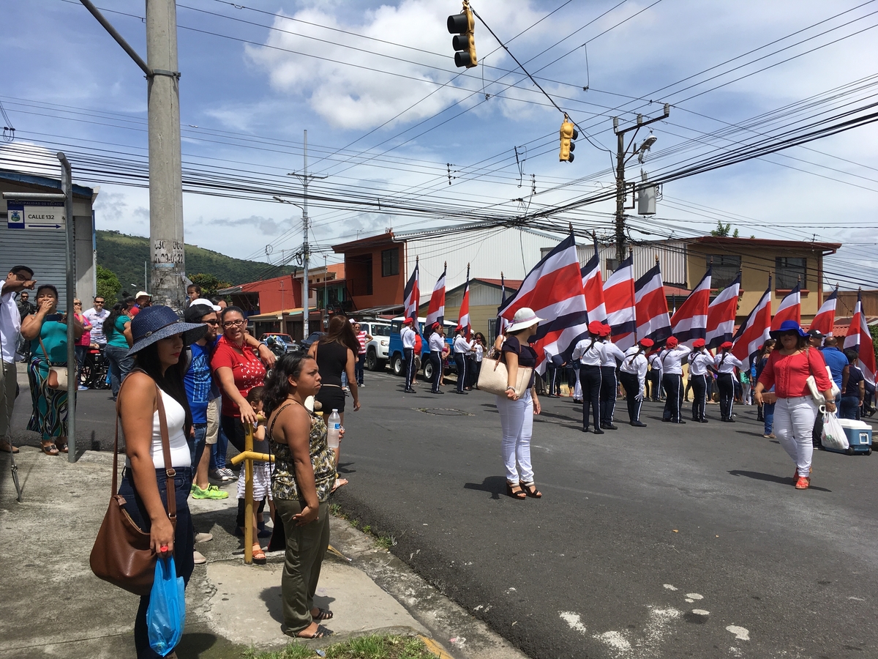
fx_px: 736
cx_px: 439
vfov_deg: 48.2
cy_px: 330
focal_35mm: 29
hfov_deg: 61.7
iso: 25
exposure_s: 1/2079
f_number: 2.2
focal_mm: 4.15
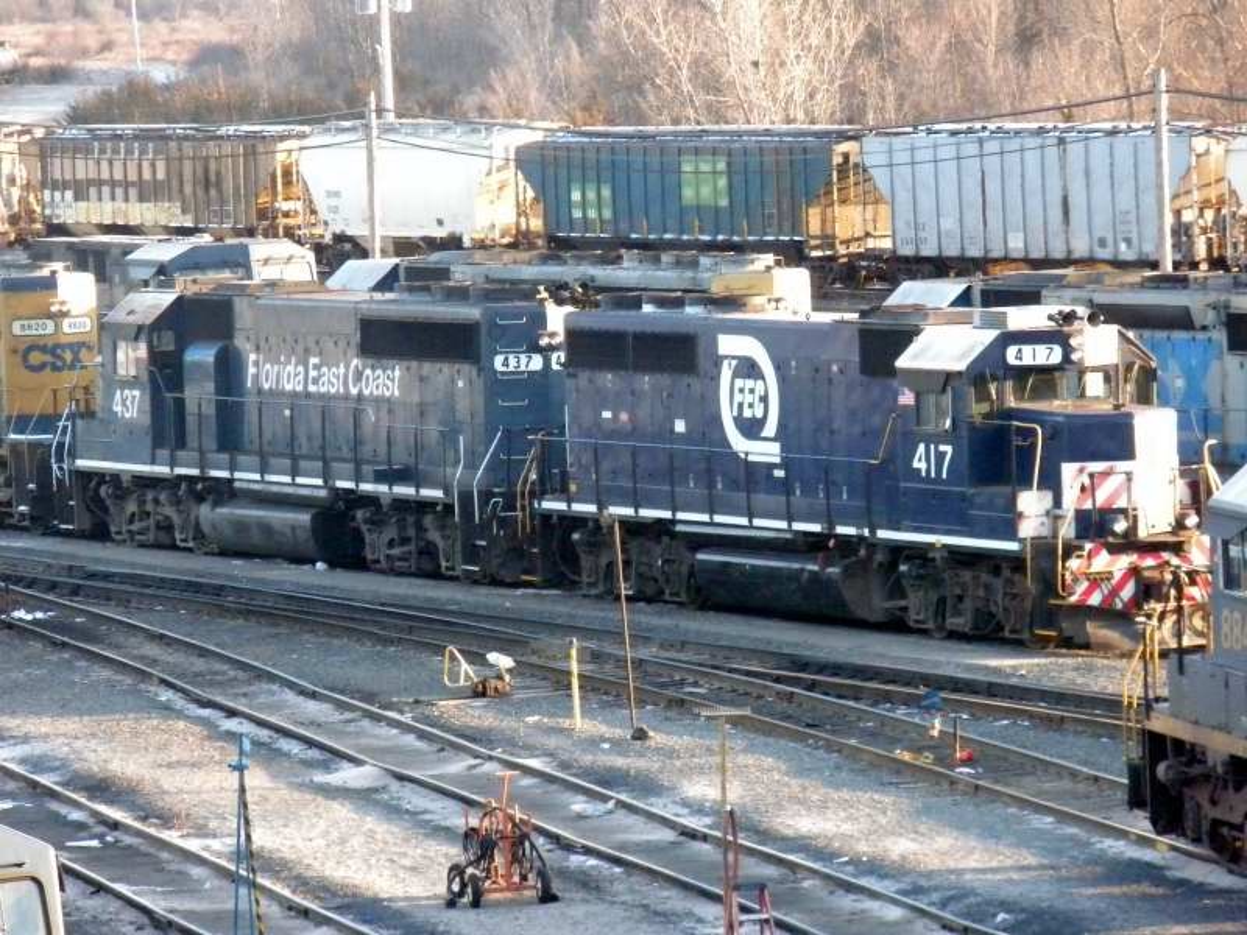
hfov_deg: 8.3
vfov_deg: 6.2
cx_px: 624
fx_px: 8574
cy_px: 468
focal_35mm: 238
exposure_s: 1/255
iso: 800
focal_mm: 42.1
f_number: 5.2
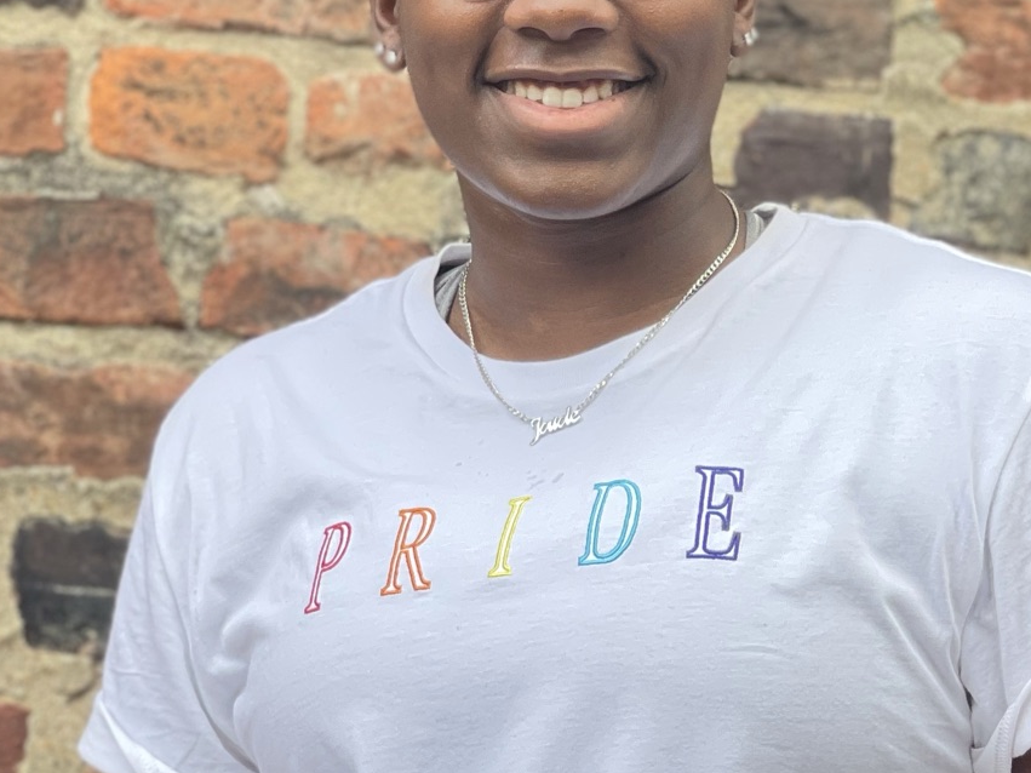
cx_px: 664
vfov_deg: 9.6
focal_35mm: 154
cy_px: 514
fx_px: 4586
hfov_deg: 12.8
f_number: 2.2
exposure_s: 1/121
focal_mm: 7.5
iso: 32
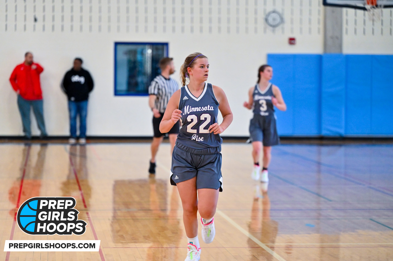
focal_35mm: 120
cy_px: 130
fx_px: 1309
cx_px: 196
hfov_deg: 17.1
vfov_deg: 11.4
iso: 5000
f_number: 2.8
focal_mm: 120
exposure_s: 1/1000
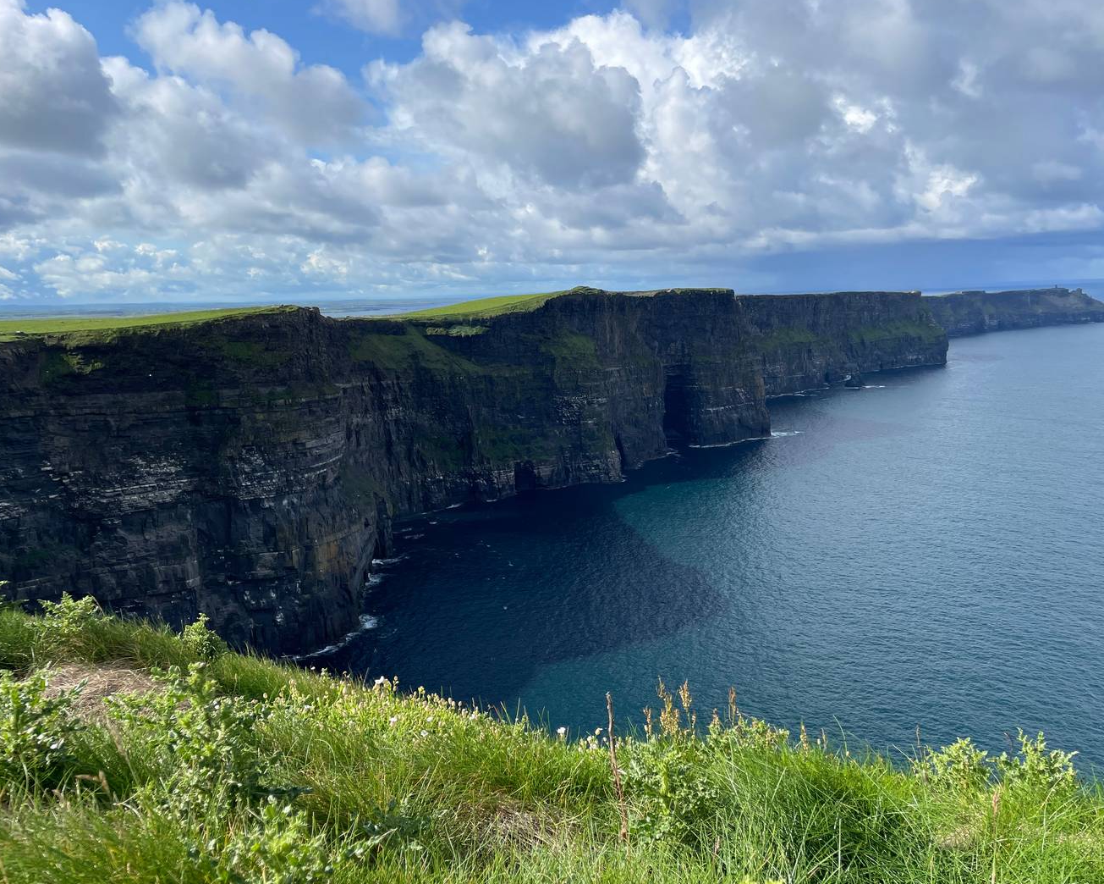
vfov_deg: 51.5
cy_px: 434
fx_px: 915
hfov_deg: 62.1
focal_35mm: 28
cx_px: 590
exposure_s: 1/4292
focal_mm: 4.2
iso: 50
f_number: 1.6
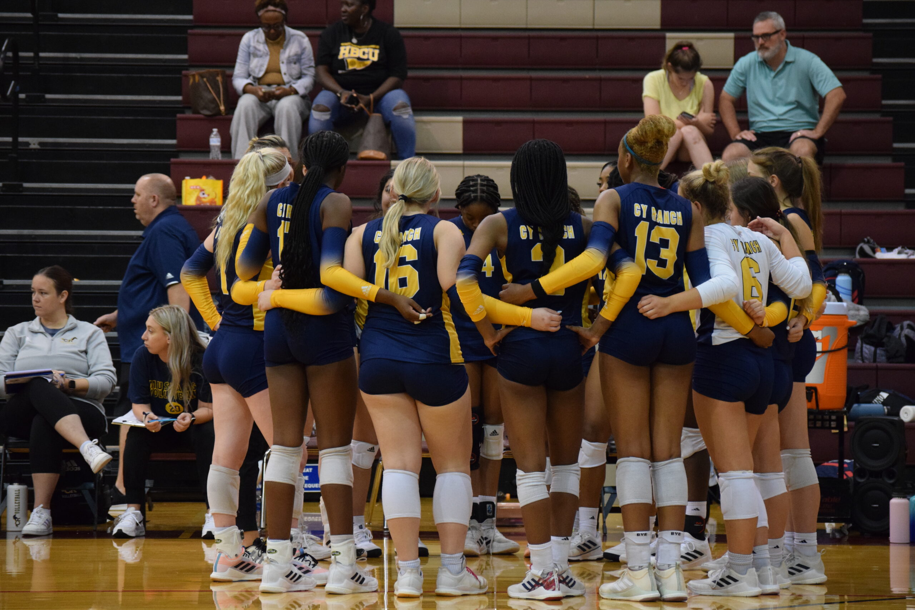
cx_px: 458
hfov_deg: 14.0
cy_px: 305
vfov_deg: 9.3
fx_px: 3736
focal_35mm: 147
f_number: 4.5
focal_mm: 98
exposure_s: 1/200
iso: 3200
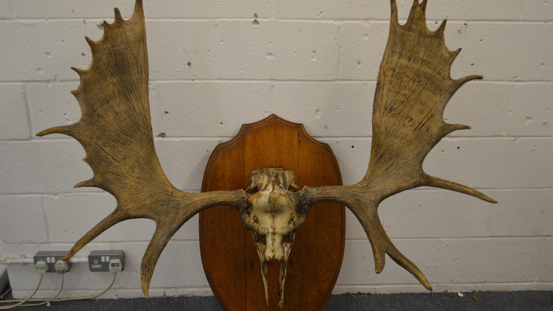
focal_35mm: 38
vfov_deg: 31.2
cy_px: 164
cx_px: 276
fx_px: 557
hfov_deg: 52.8
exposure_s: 1/25
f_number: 4
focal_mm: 24
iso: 400
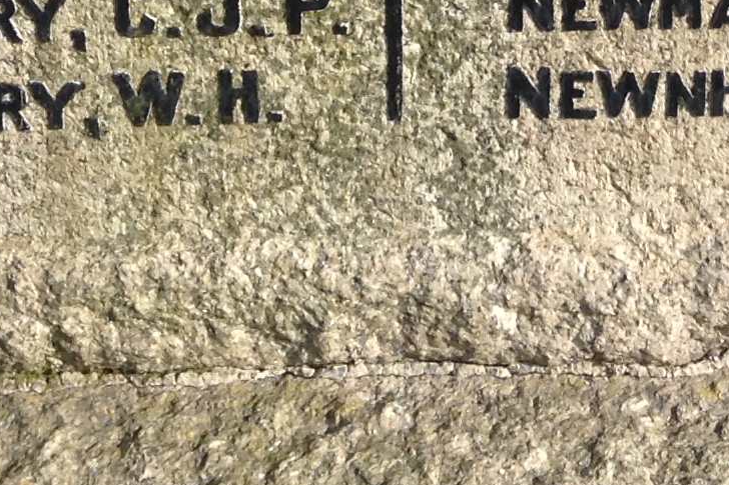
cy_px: -412
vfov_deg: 10.5
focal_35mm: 122
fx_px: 2470
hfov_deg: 16.8
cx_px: 483
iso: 25
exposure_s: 1/1208
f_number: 2.4
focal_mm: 3.3
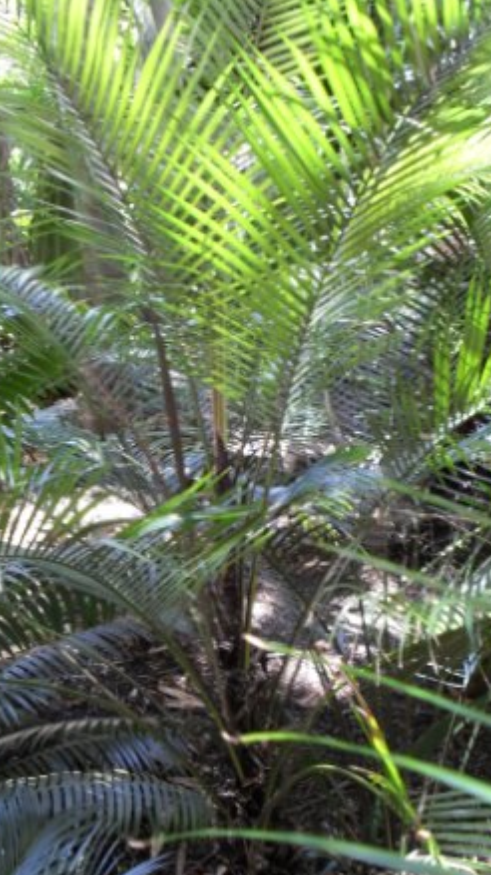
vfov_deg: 51.6
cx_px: 246
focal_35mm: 39
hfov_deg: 30.4
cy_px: 441
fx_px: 904
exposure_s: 1/45
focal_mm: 6.3
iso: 200
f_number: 3.2
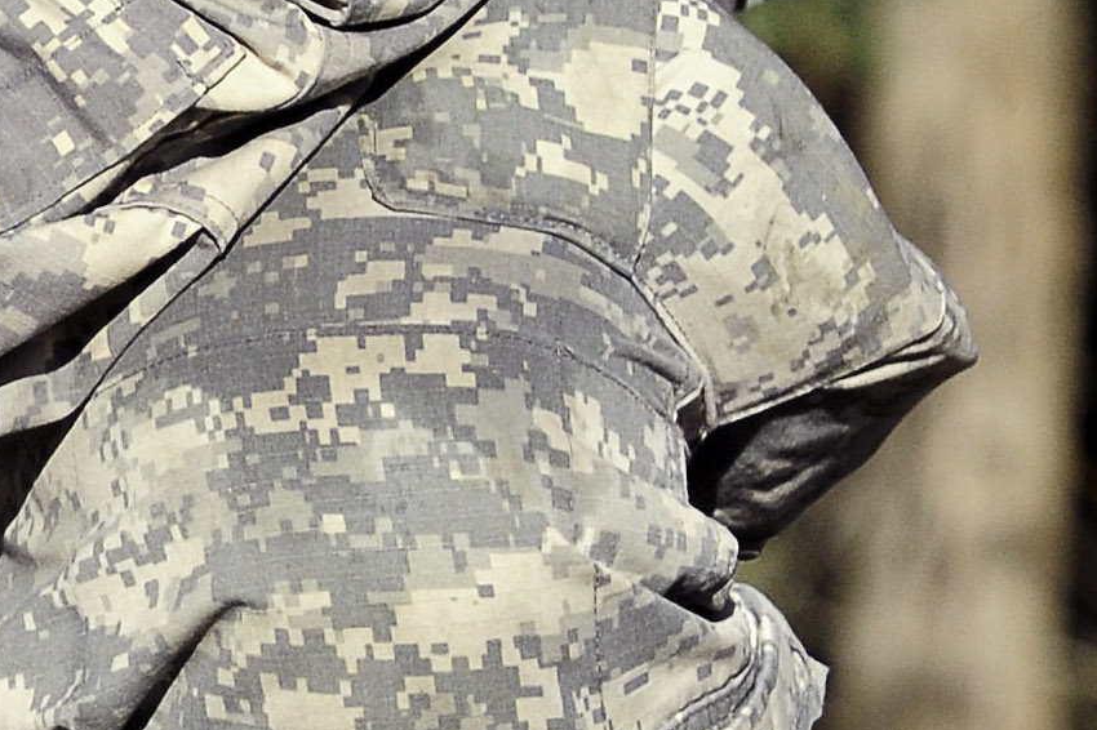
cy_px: -626
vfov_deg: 1.6
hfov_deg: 2.3
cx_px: -1052
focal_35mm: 884
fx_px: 26926
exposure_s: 1/800
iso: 400
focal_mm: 120
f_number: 5
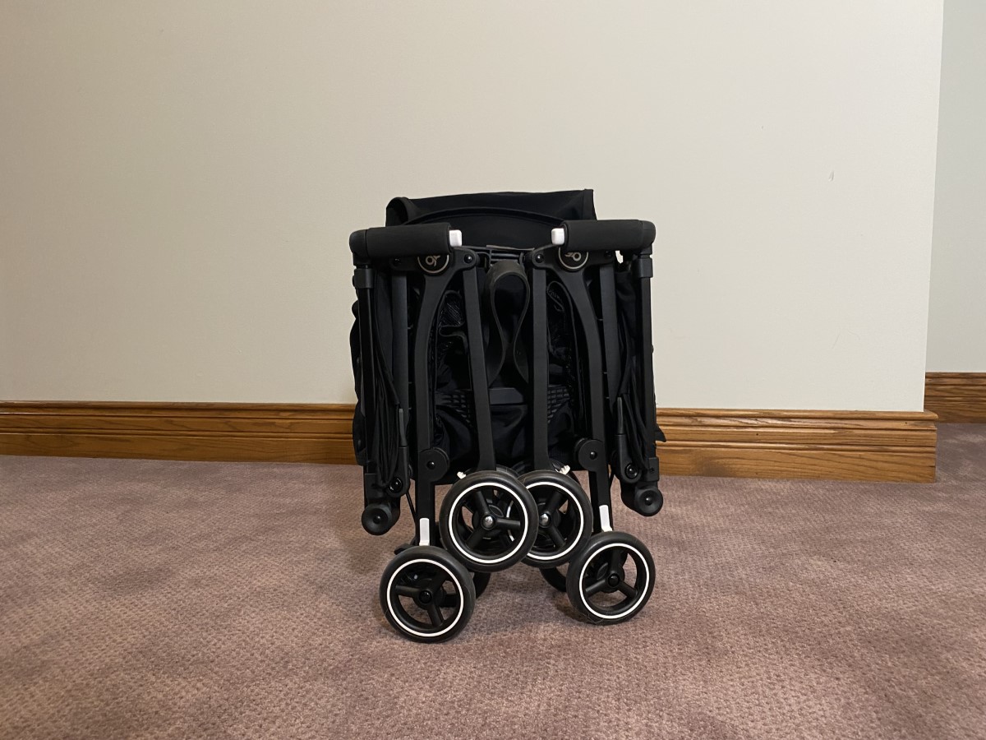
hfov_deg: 67.3
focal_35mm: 26
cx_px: 493
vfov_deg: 53.1
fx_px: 741
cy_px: 370
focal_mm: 4.25
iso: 250
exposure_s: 1/60
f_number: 1.8
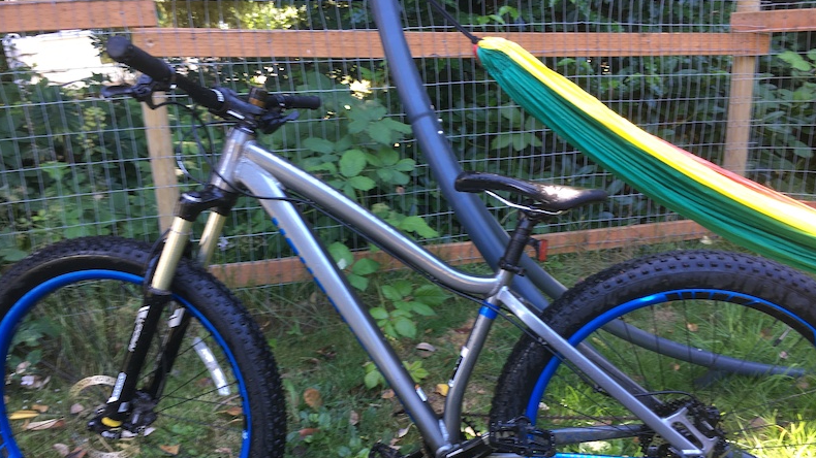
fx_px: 692
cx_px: 409
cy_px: 300
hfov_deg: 61.0
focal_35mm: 32
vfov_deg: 36.3
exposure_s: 1/40
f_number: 2.2
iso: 25
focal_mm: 4.15
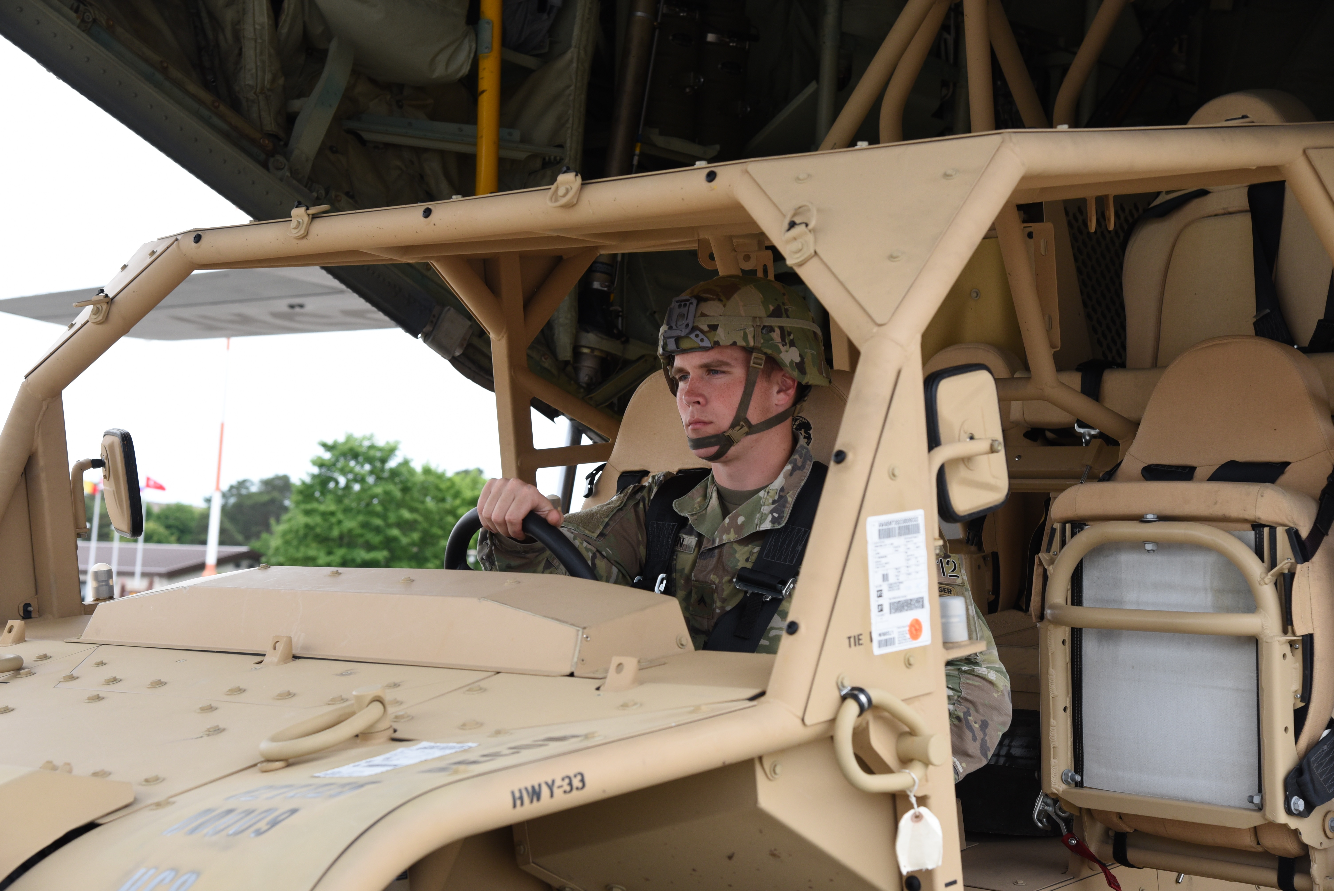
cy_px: 446
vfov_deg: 20.9
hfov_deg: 30.9
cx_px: 667
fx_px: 2409
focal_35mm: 65
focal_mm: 65
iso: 640
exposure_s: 1/500
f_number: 7.1
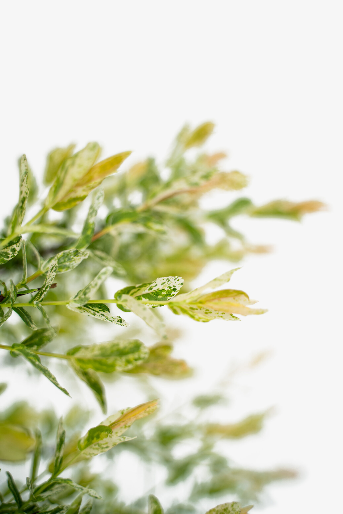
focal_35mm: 31
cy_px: 257
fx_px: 443
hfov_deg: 42.3
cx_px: 172
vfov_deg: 60.3
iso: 160
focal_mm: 31
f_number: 2.8
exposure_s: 1/250
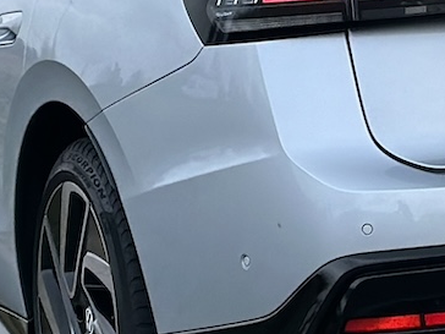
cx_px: 209
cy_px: 106
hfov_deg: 7.8
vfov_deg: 5.9
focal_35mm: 253
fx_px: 3252
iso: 80
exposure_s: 1/1120
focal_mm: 6.86
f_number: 1.78
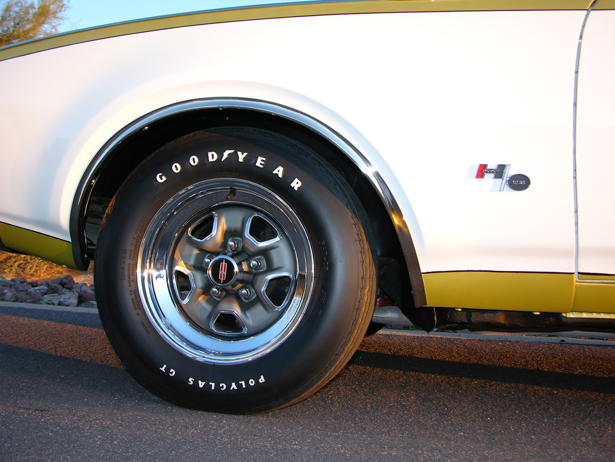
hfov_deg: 52.6
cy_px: 231
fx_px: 622
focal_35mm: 35
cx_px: 308
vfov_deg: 40.7
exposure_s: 1/60
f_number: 2.8
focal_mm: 8.9
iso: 50
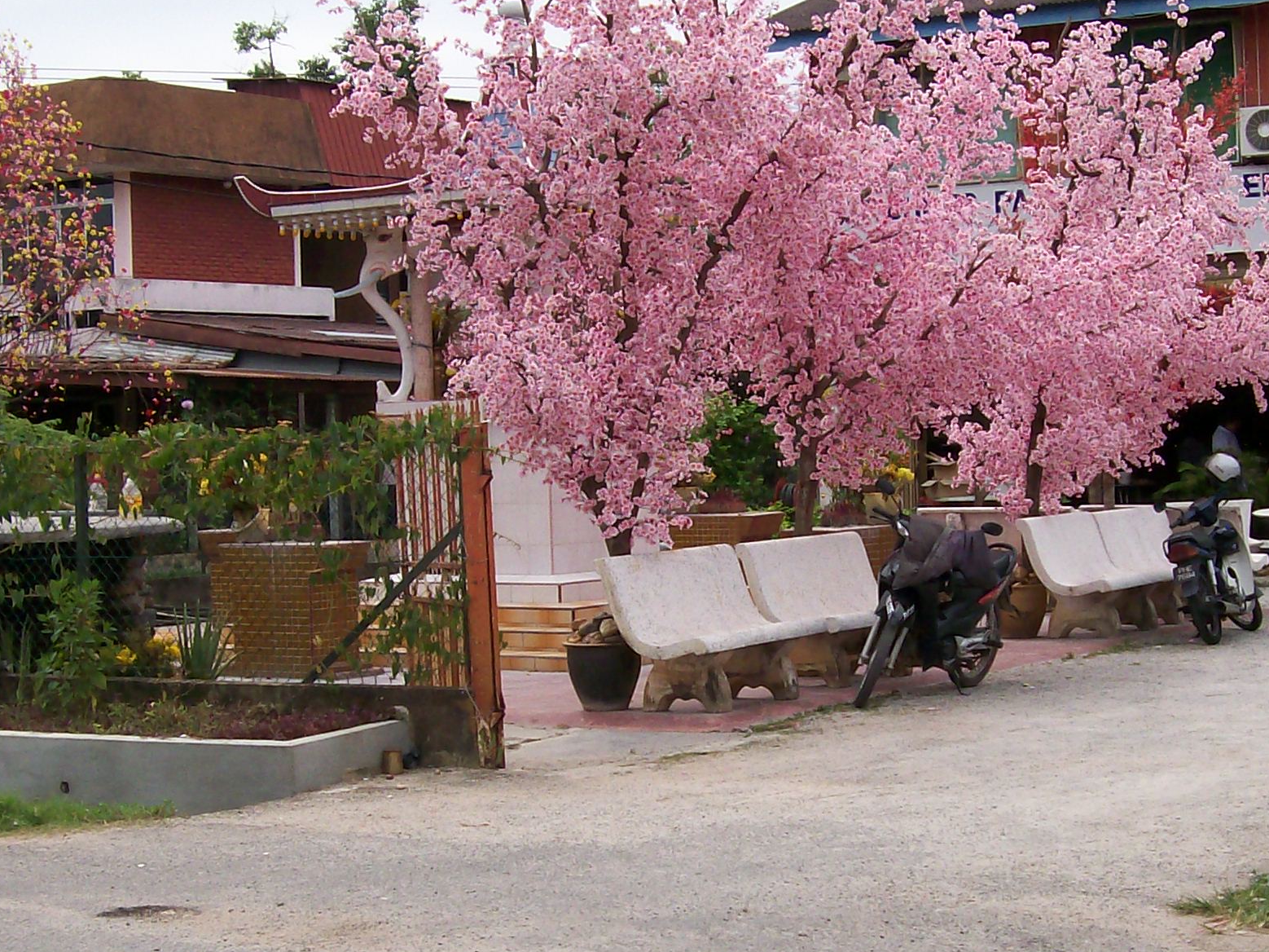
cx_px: 659
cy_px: 594
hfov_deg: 27.4
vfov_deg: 20.7
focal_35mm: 71
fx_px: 2602
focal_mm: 6
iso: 80
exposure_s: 1/470
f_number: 4.8
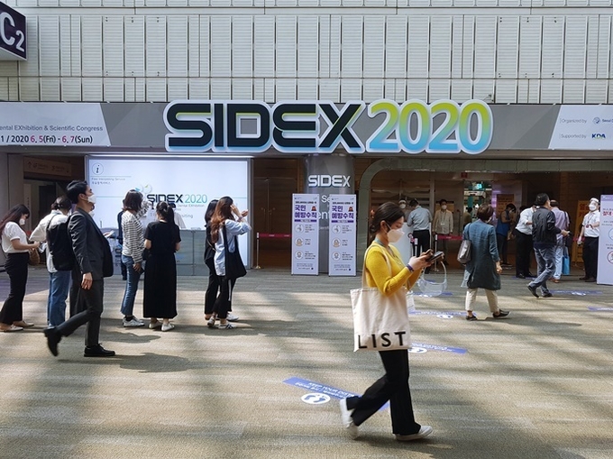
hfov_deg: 67.3
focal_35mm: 26
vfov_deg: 53.0
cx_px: 306
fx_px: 460
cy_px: 230
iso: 50
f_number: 1.7
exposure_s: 1/120
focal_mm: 4.2
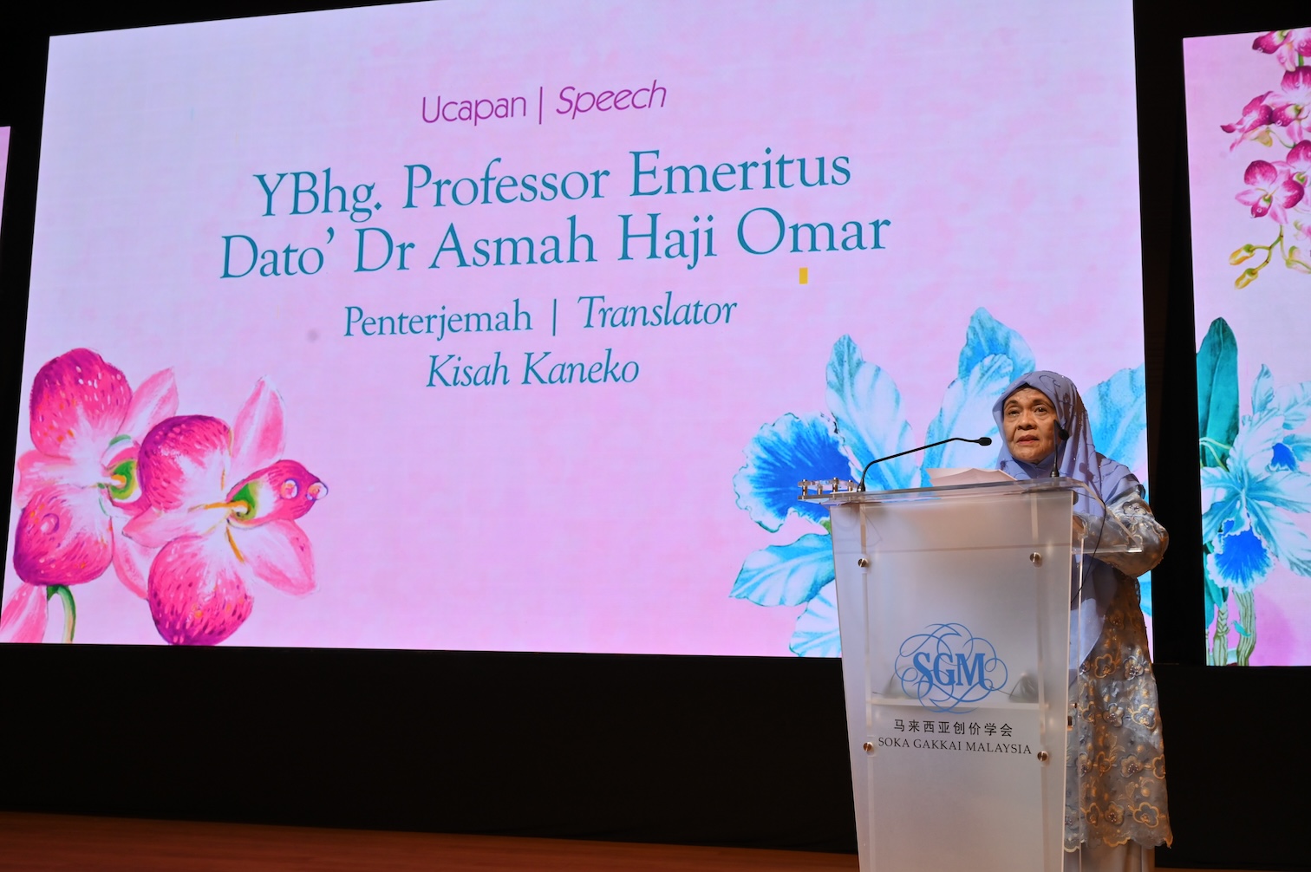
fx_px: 1310
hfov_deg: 53.2
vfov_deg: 36.8
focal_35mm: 36
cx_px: 656
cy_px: 436
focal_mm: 36
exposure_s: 1/80
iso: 800
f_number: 8
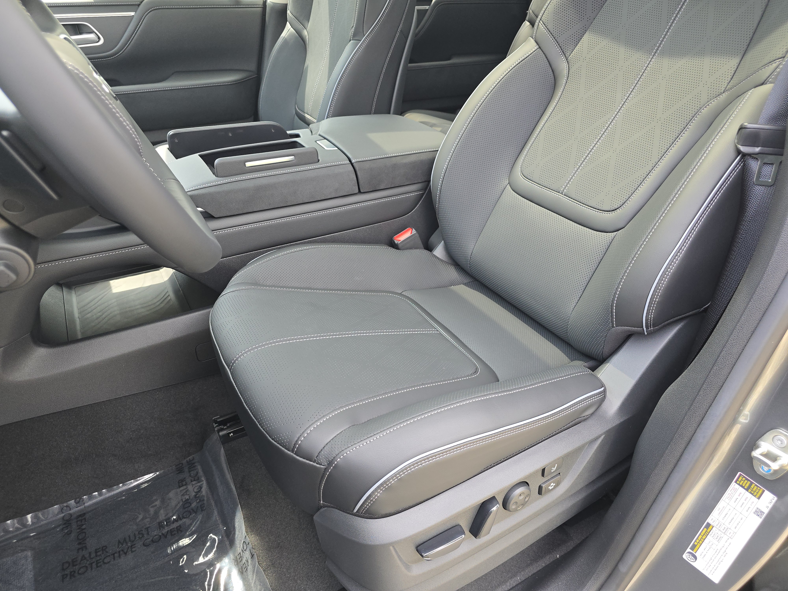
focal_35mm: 23
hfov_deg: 73.9
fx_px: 524
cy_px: 296
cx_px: 394
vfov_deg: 58.9
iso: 80
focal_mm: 6.3
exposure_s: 1/180
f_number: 1.7
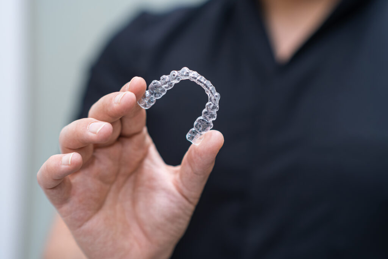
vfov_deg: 16.3
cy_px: 130
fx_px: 905
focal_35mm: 84
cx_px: 194
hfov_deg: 24.2
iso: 250
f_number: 1.4
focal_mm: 56
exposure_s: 1/180
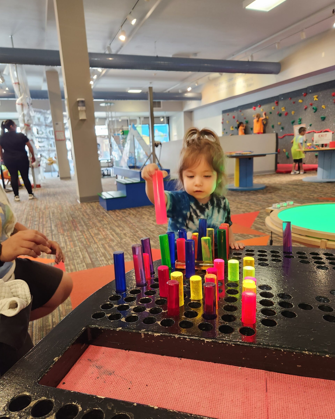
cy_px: 210
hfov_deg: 58.8
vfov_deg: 70.3
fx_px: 297
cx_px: 168
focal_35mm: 24
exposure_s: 1/120
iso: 400
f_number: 1.8
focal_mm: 5.4
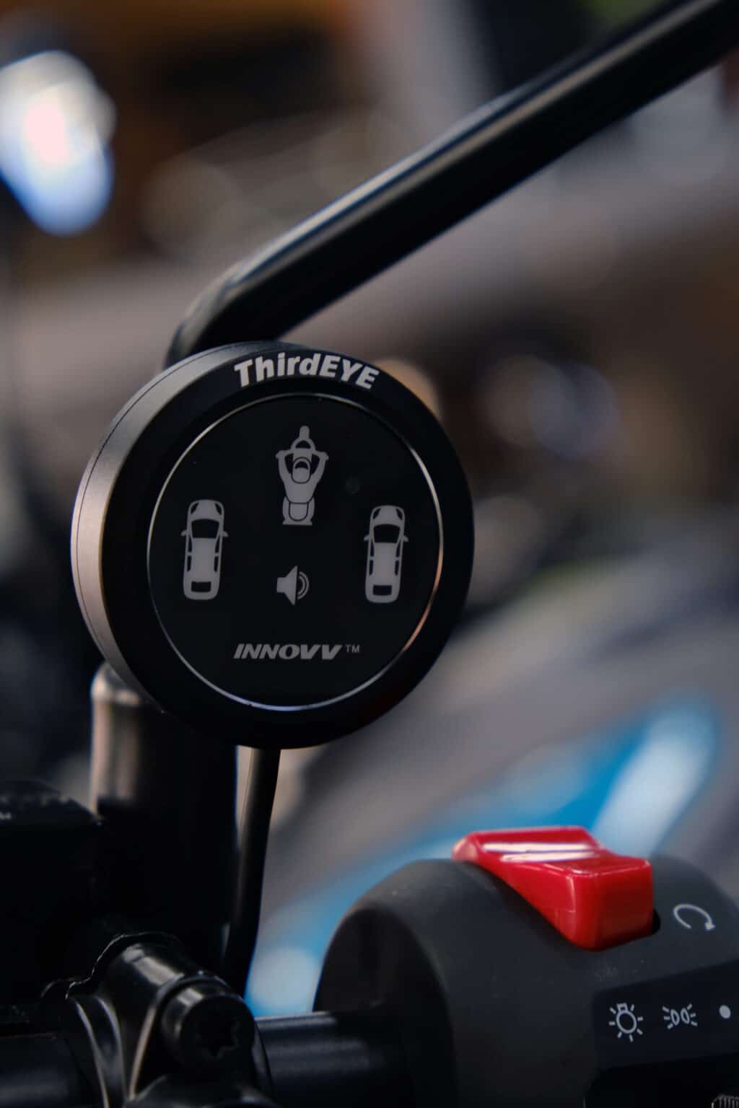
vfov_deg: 24.5
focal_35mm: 83
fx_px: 2556
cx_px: 370
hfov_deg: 16.5
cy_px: 554
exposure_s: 1/13
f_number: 4.5
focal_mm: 55
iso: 250
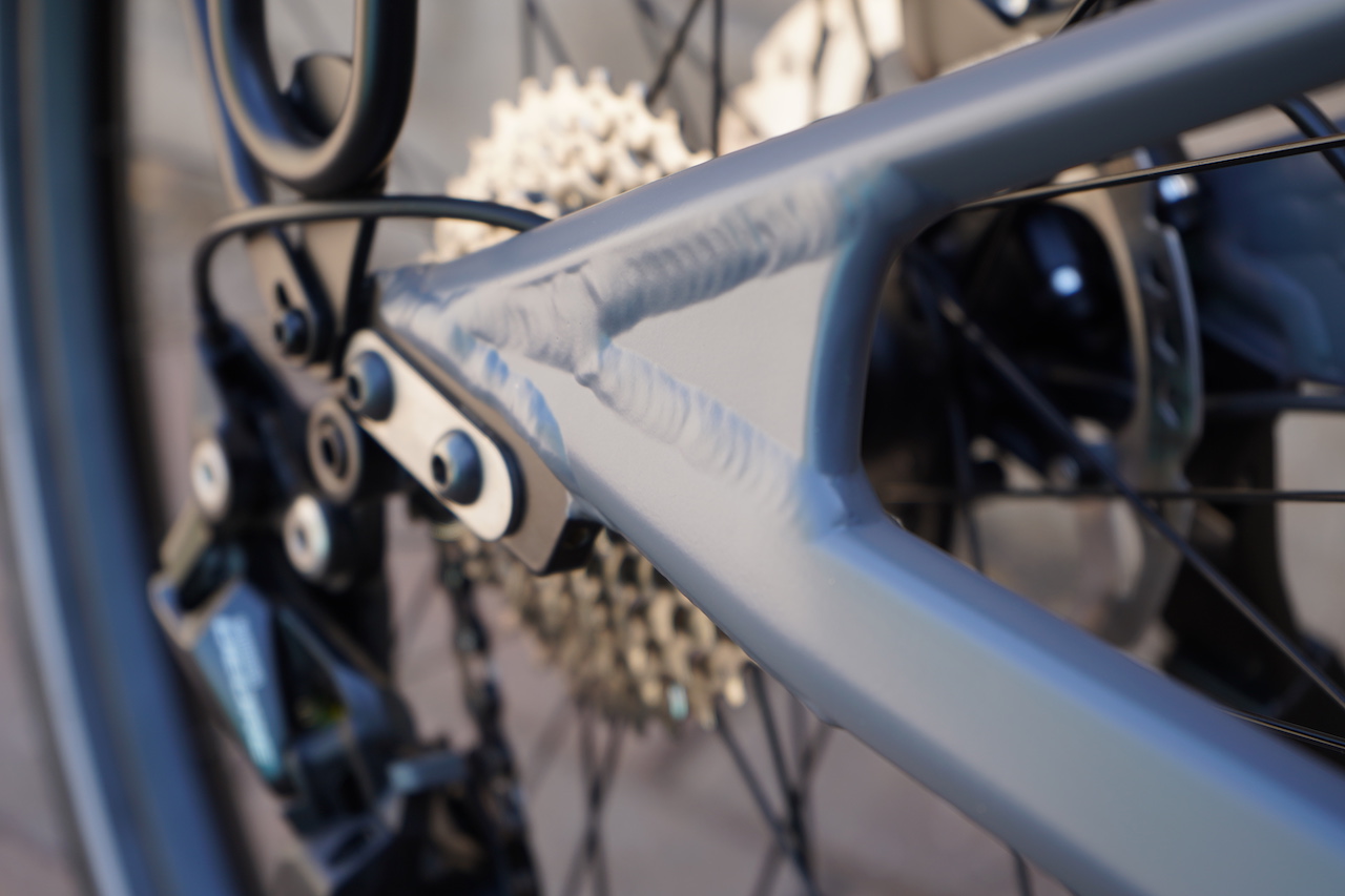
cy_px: 448
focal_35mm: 70
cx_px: 672
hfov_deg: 28.8
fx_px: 2615
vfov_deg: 19.5
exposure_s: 1/80
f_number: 5.6
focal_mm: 70
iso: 160
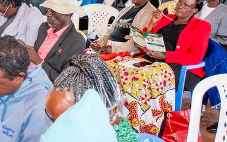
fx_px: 736
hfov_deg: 16.9
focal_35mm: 119
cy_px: -16
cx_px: -25
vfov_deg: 10.9
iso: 1250
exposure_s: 1/100
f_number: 4
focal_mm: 30
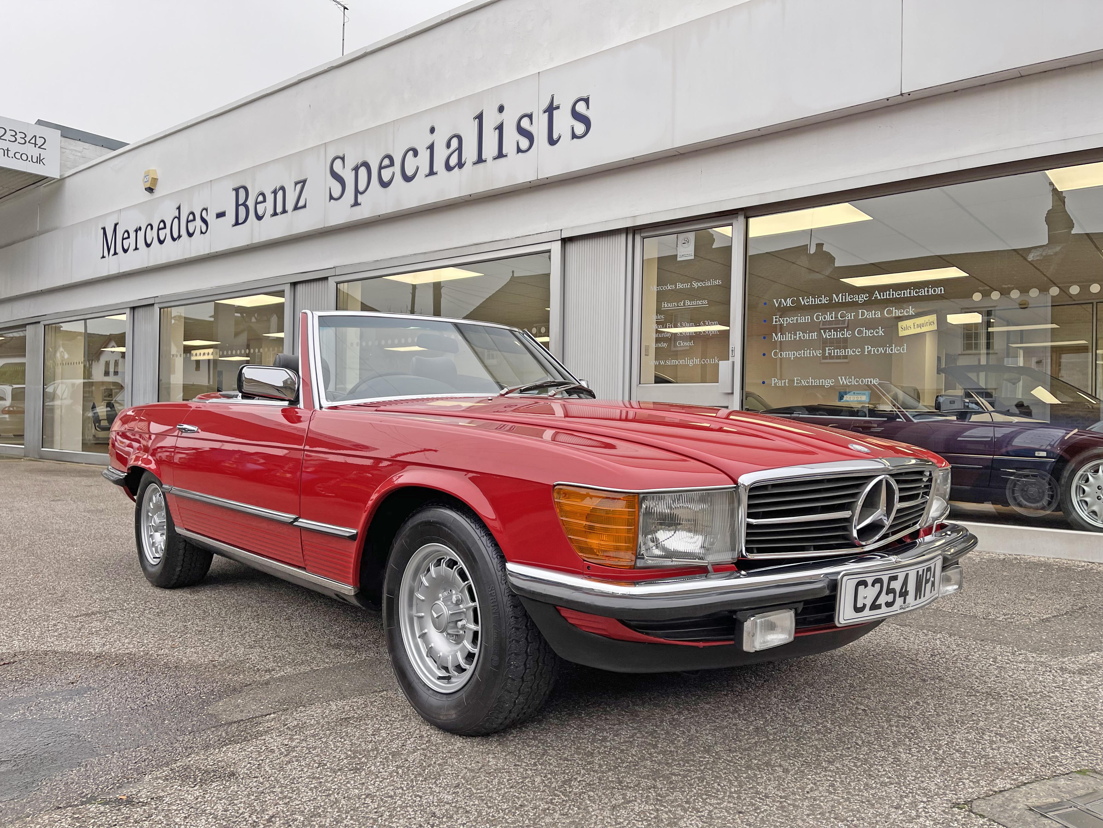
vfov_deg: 53.1
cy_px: 414
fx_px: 828
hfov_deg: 67.3
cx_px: 552
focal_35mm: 26
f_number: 1.6
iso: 32
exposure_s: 1/227
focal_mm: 5.1
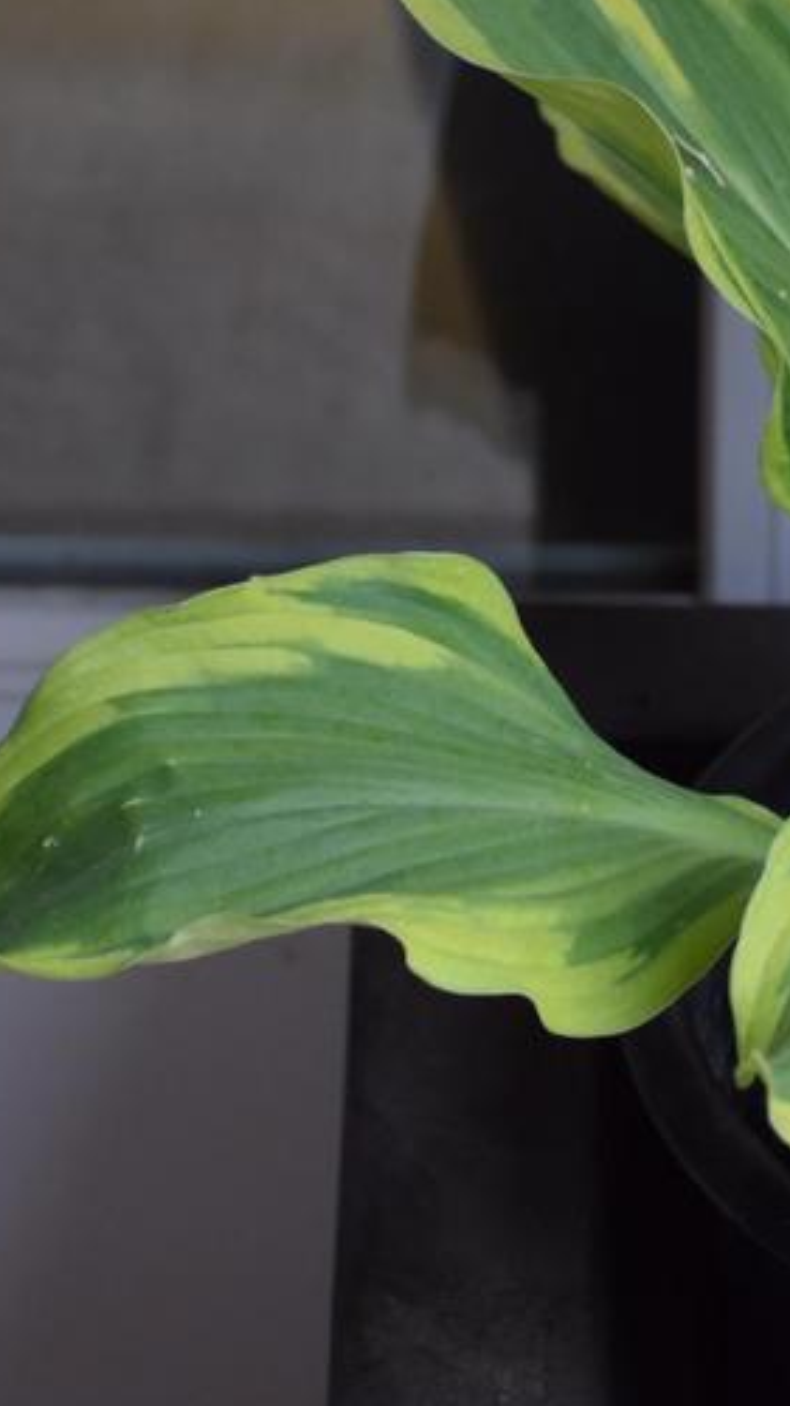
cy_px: 884
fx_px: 8198
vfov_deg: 9.8
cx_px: 1324
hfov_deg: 5.4
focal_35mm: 220
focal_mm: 70
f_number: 4.5
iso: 800
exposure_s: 1/320
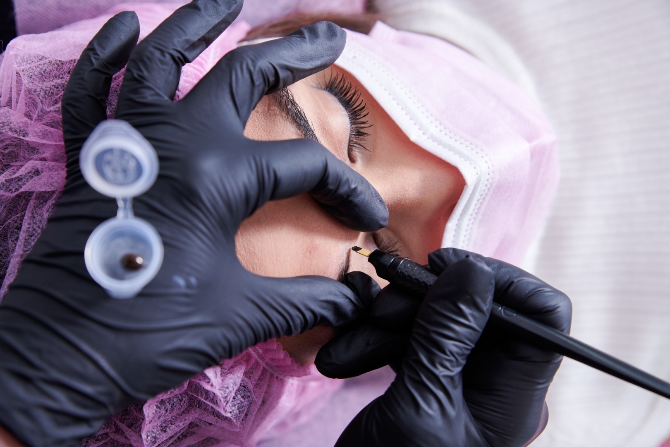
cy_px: 224
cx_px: 335
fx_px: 1210
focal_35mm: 65
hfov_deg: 31.0
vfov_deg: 20.9
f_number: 5.6
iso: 400
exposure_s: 1/100
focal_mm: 65
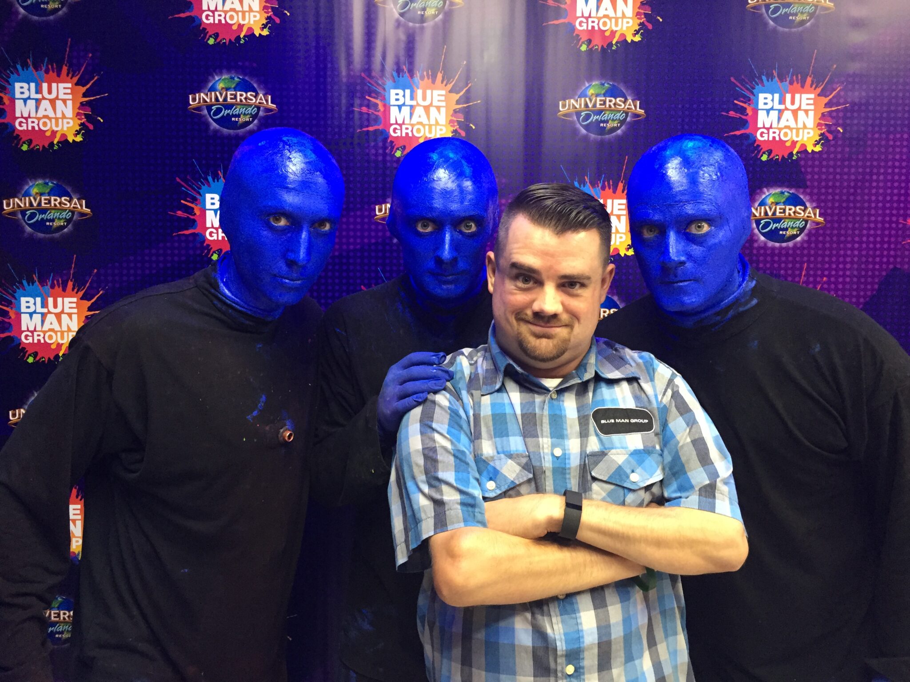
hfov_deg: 61.7
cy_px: 341
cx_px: 455
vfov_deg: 48.2
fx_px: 762
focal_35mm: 29
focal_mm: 4.15
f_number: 2.2
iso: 160
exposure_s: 1/30
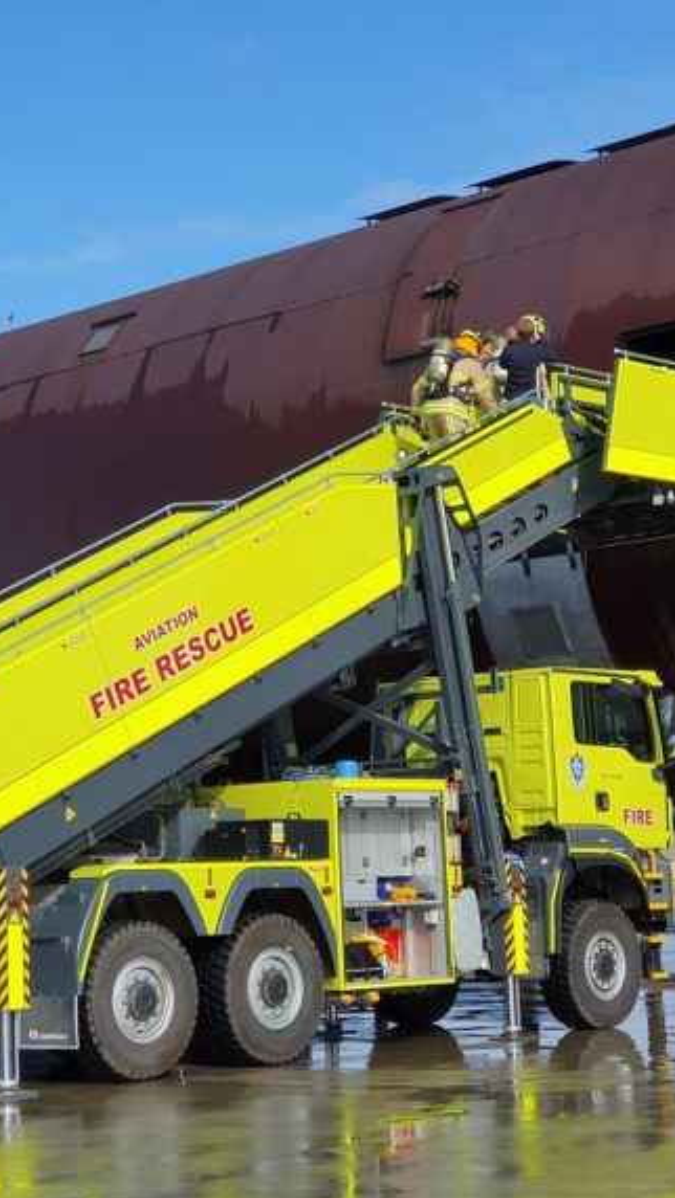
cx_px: 245
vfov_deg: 27.9
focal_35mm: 76
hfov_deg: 15.9
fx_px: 2417
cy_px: 601
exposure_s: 1/920
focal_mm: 6
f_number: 2.4
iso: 50
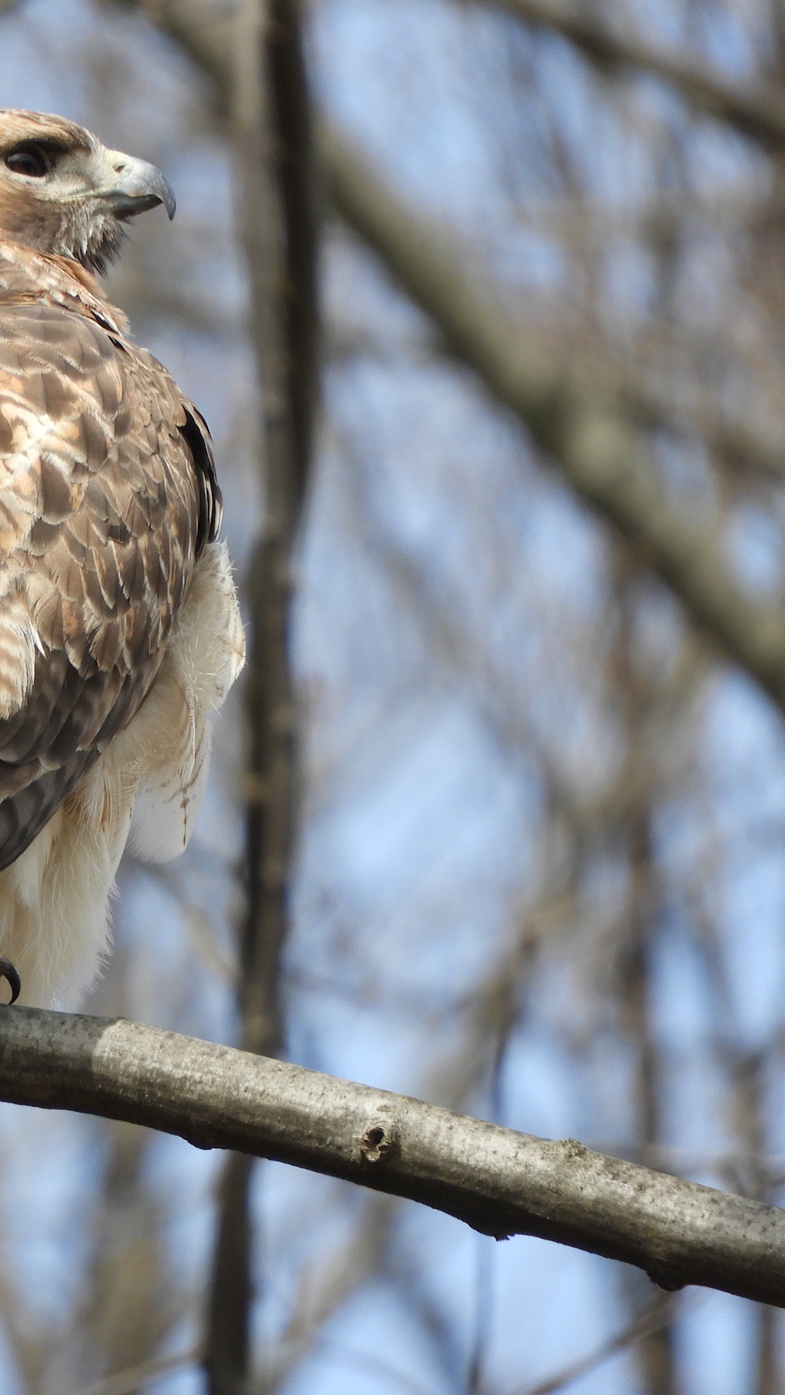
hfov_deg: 0.8
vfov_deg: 1.5
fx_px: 53834
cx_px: -48
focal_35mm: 1455
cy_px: 698
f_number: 5.6
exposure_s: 1/250
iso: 140
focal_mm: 179.2
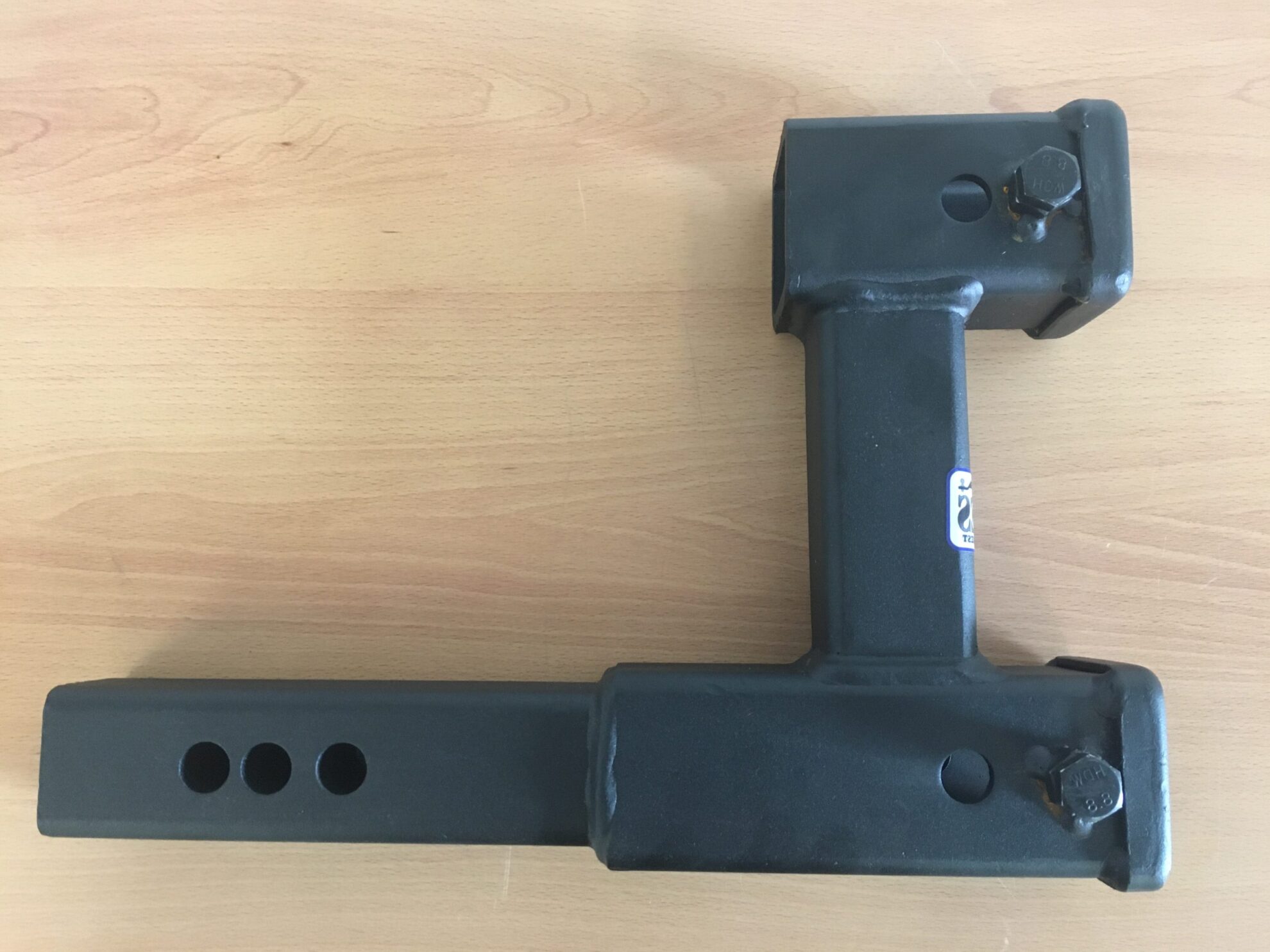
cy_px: 476
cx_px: 635
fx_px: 1064
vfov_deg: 48.2
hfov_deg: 61.7
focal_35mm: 29
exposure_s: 1/33
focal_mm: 4.15
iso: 200
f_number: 2.2
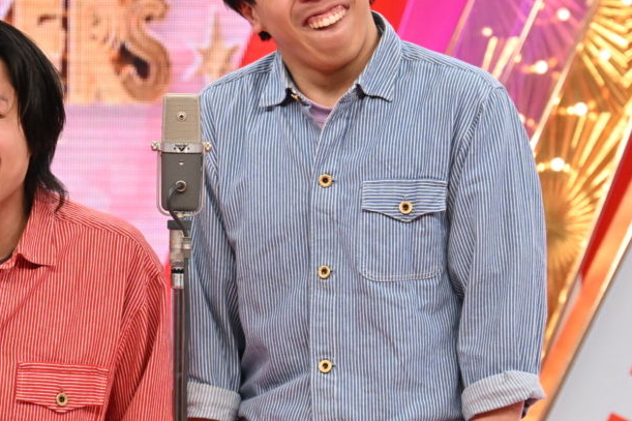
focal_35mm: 406
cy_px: 285
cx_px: 102
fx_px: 7125
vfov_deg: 3.4
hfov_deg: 5.1
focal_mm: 155
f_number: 7.1
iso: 2500
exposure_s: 1/200
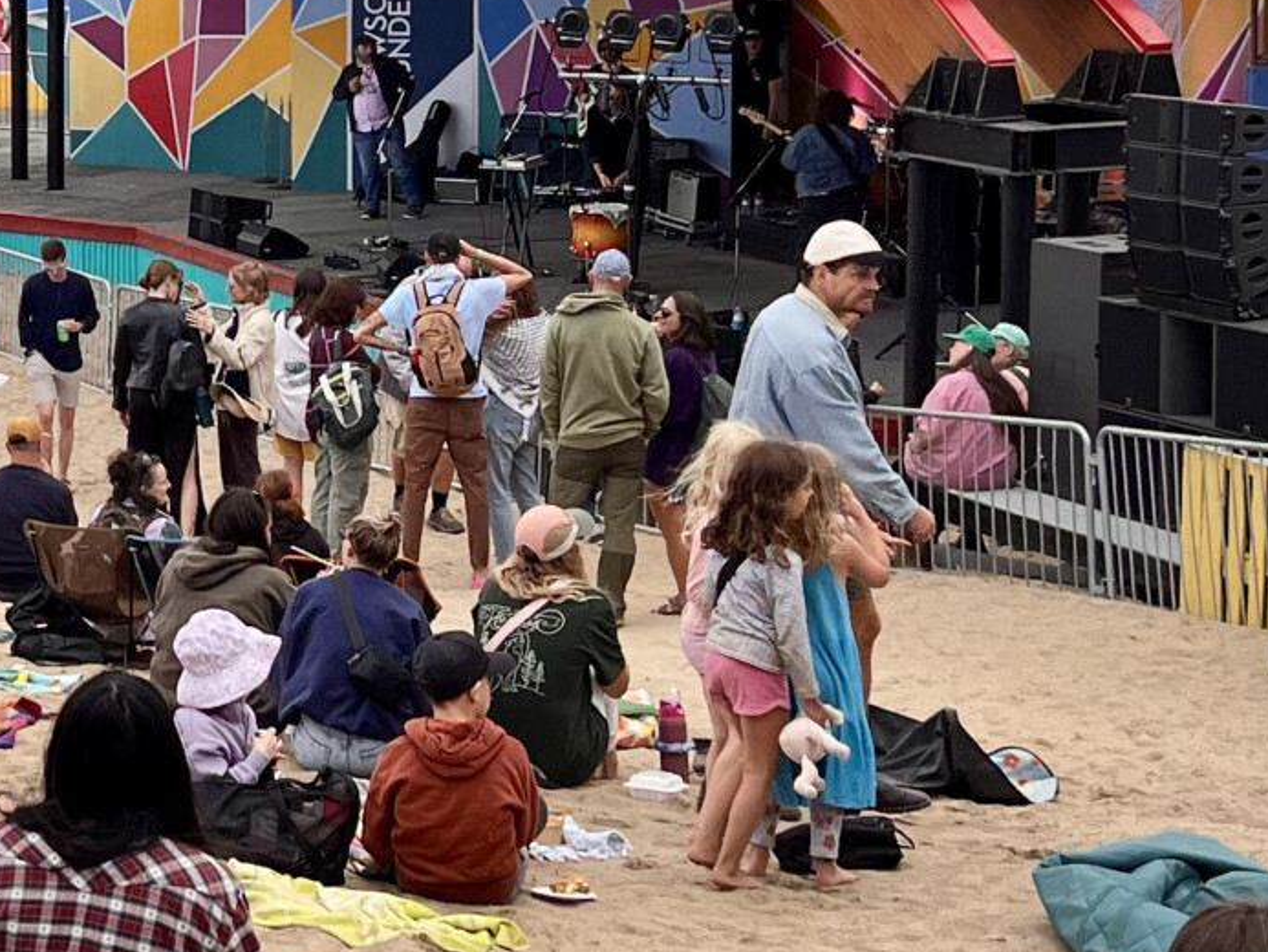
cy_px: 60
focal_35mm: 96
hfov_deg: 19.1
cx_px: -333
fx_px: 3517
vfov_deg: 15.2
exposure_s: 1/3704
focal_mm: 5.7
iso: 50
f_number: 1.5
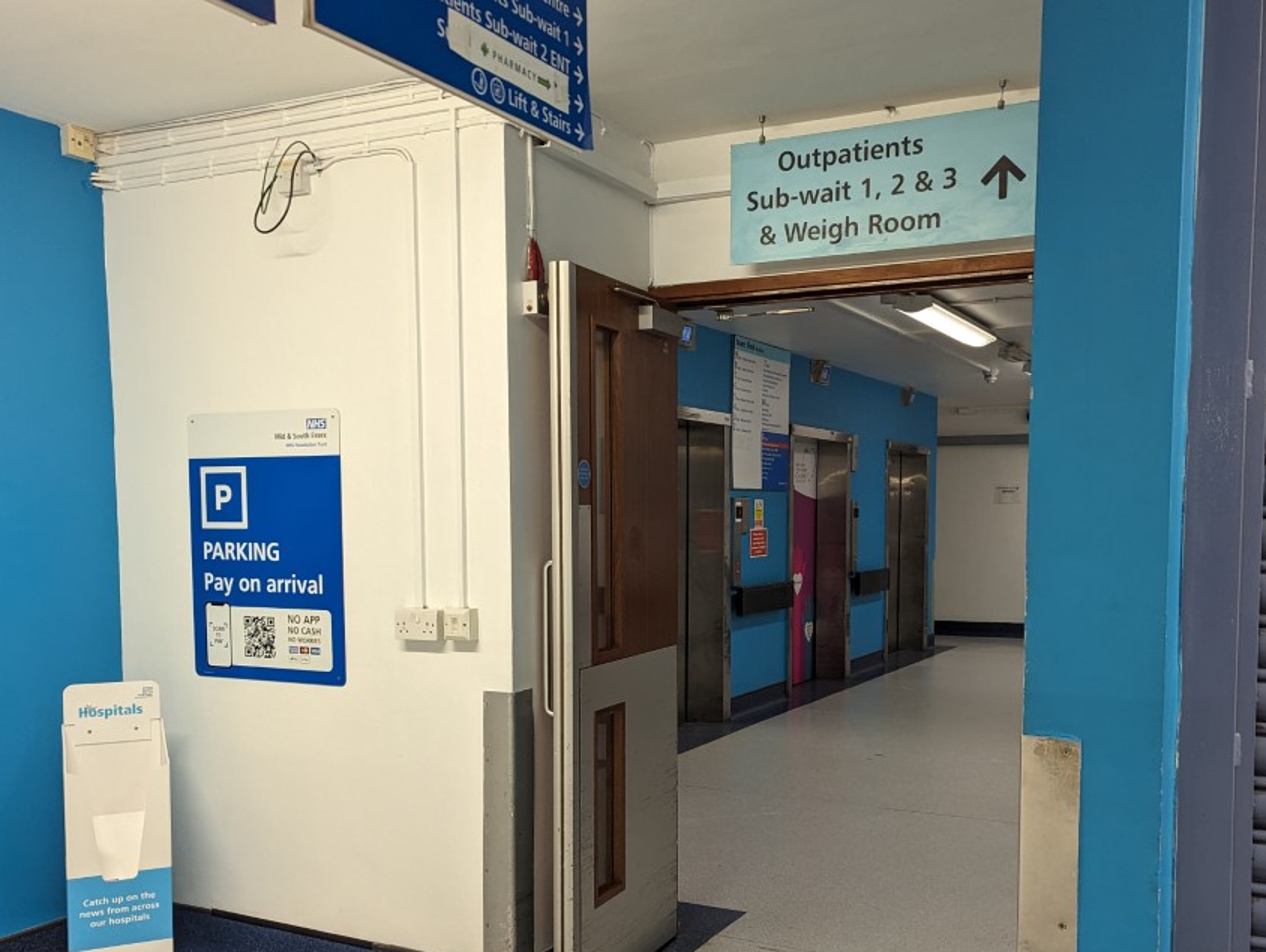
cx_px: 683
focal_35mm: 34
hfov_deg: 53.8
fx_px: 1245
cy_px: 589
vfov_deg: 41.6
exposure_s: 1/100
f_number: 1.85
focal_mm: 6.81
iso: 166
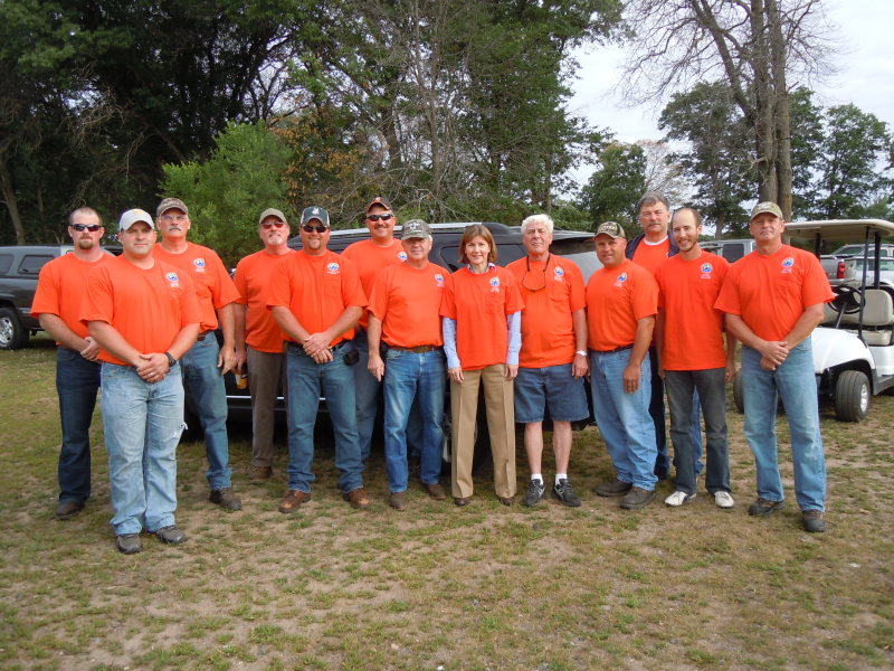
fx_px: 775
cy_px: 336
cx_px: 447
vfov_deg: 46.8
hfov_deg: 60.0
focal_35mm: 30
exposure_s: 1/250
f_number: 3.5
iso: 100
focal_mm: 5.4
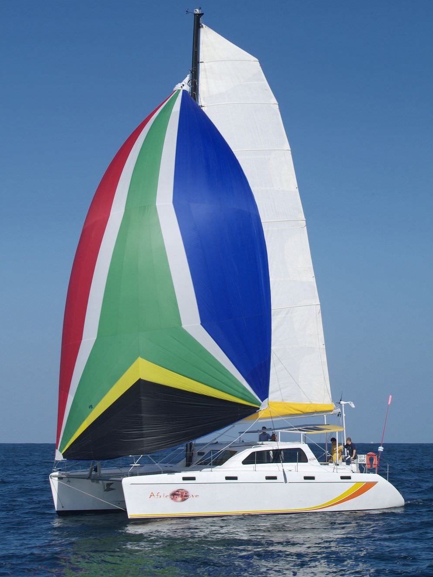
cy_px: 280
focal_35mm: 82
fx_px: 1368
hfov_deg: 18.0
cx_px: 218
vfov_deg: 23.8
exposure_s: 1/350
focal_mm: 50
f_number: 11
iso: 200
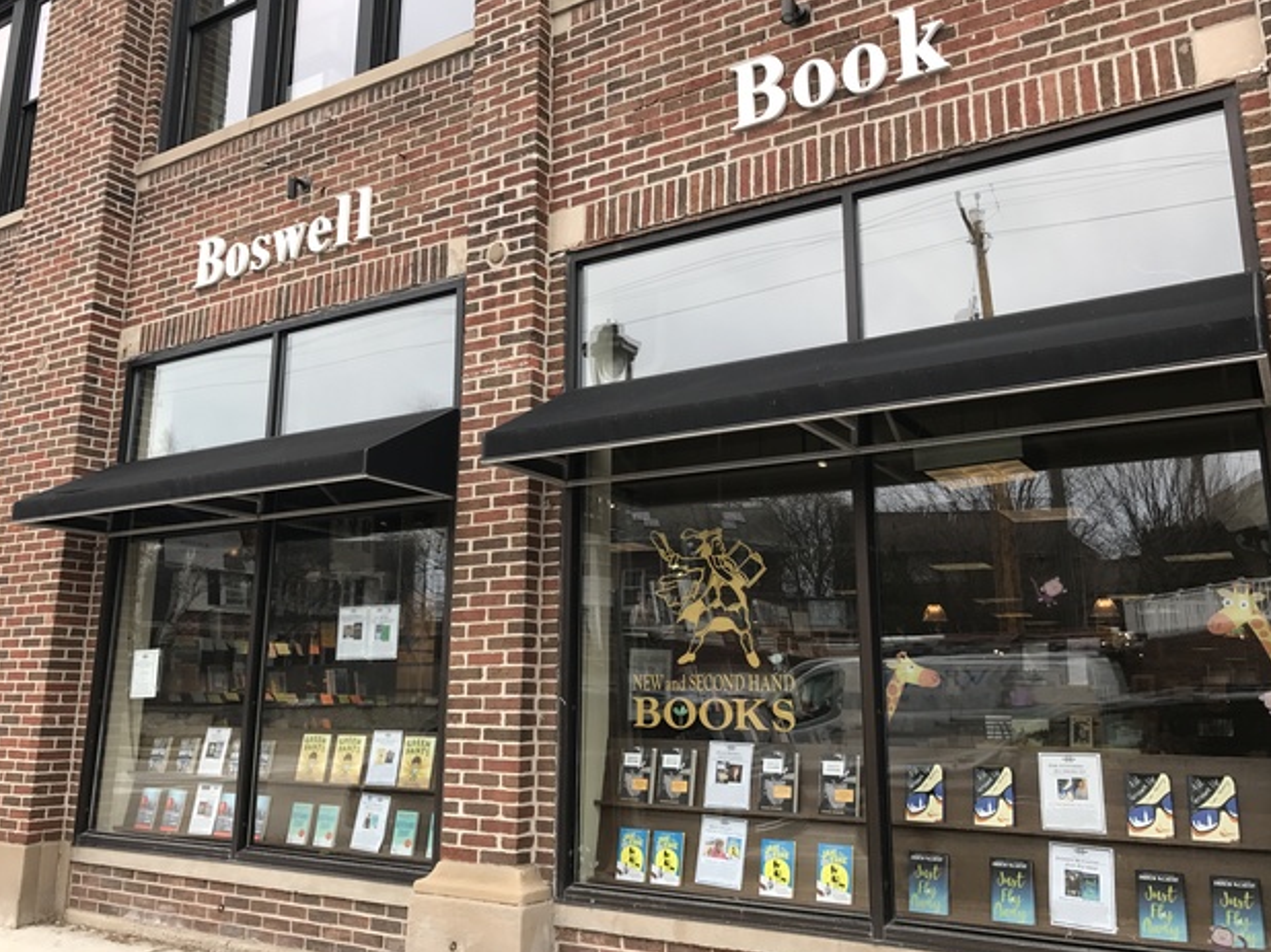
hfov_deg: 61.7
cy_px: 469
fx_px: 1064
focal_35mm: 29
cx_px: 633
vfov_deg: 48.2
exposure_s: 1/264
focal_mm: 3.99
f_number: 1.8
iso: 20
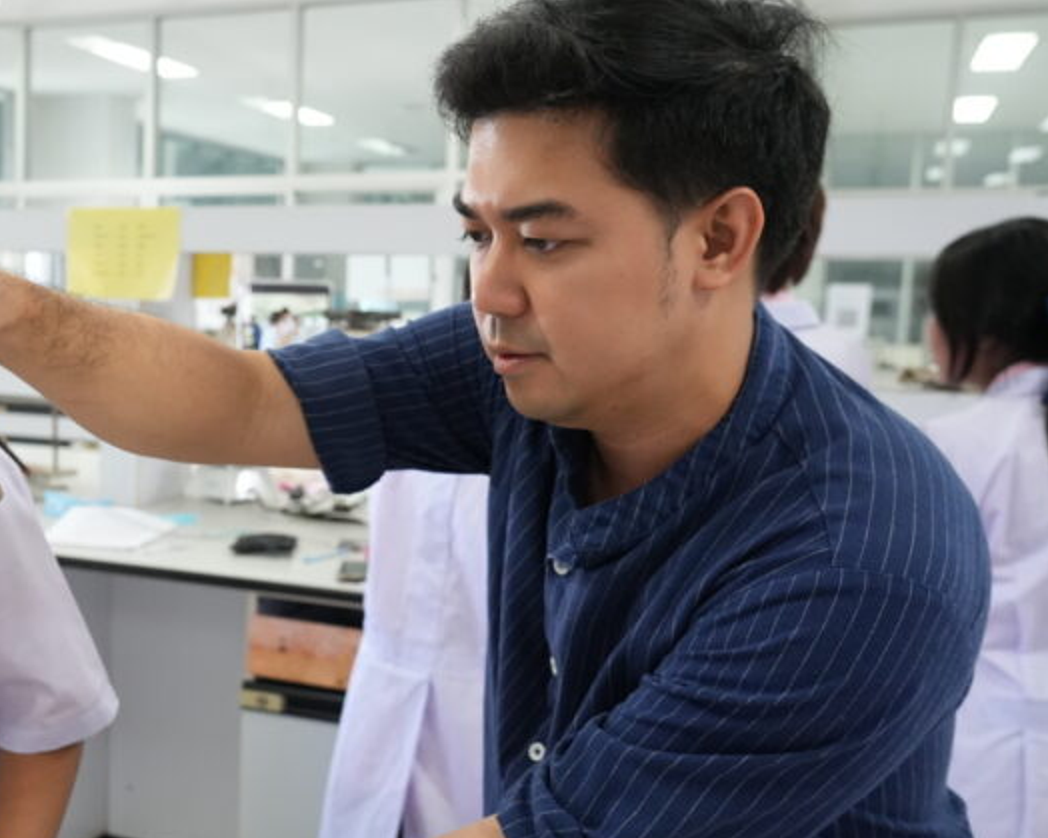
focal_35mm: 44
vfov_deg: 34.1
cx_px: 140
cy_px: 473
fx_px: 1364
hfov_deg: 39.5
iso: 3200
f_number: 4.5
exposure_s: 1/200
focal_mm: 24
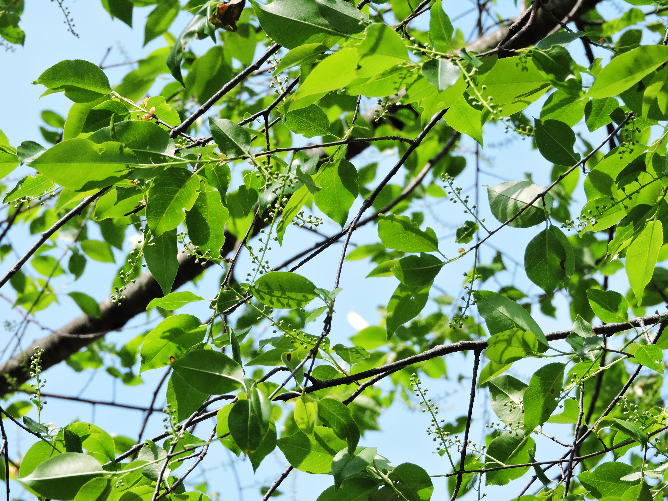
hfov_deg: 9.0
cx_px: 334
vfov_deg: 6.8
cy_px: 250
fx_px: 4245
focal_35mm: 220
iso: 100
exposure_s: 1/200
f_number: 5.3
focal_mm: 39.4
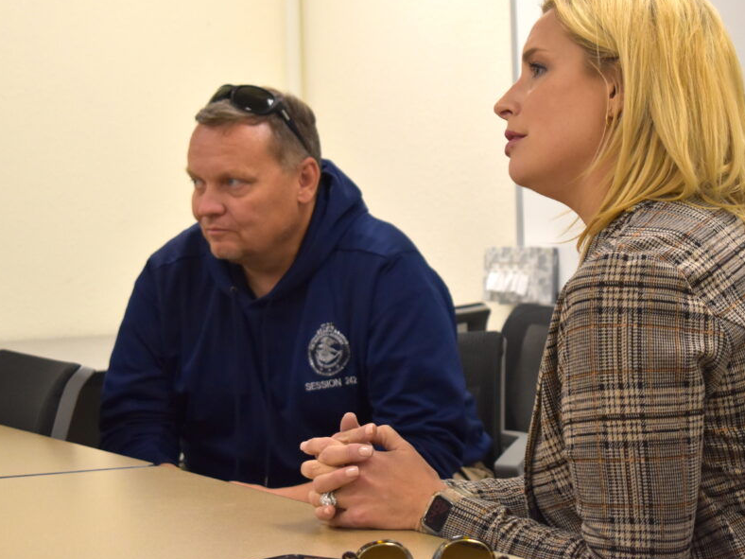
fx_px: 2382
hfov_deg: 17.8
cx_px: 439
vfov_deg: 13.4
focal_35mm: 111
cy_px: 251
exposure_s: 1/125
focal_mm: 55
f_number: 5.6
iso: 1250
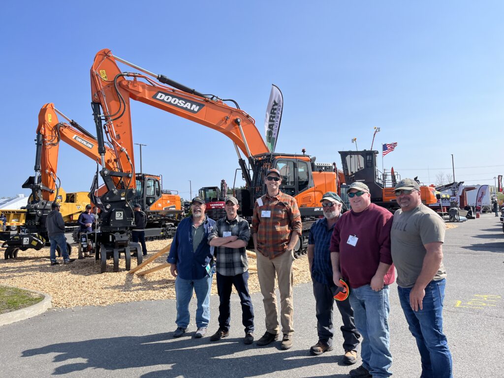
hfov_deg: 67.3
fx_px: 379
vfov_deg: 53.1
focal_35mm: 26
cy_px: 189
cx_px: 252
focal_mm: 5.1
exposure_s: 1/3311
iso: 50
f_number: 1.6
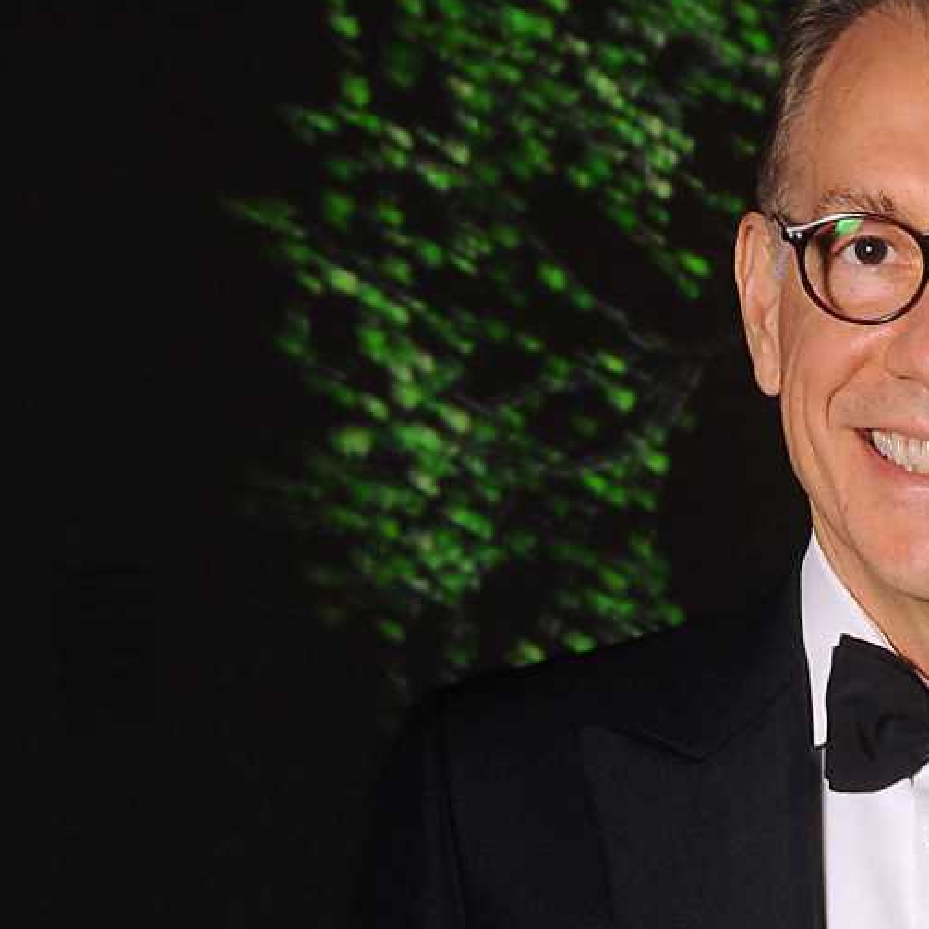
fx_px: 3461
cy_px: 1313
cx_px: 1249
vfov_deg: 14.4
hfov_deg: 14.6
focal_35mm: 114
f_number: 5.6
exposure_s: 1/15
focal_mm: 22
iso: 400
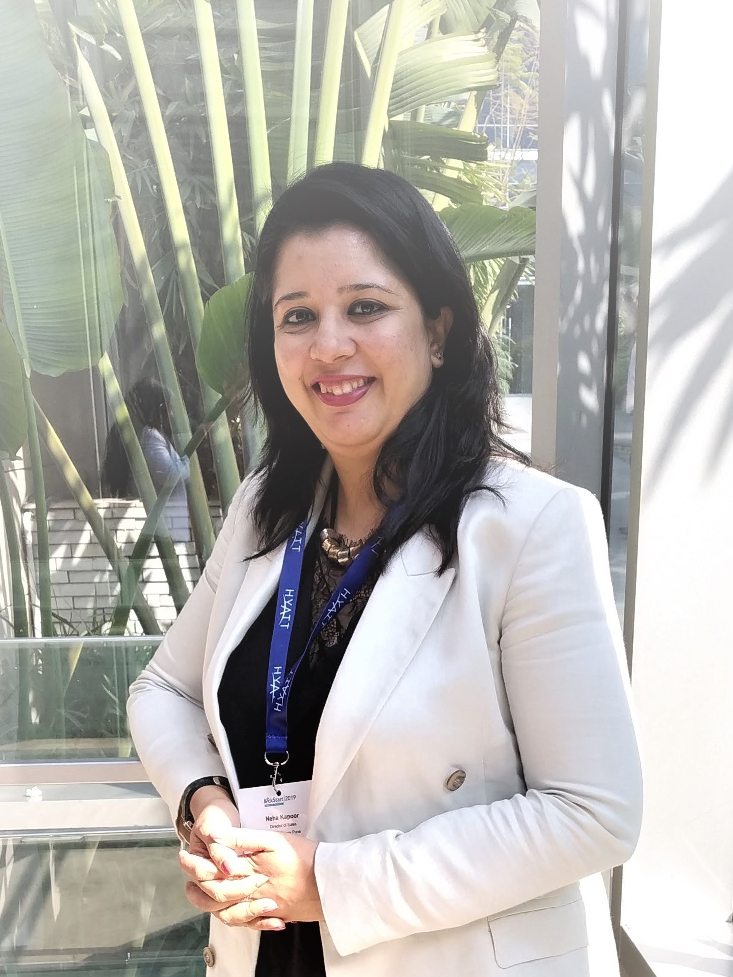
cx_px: 380
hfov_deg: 51.4
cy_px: 495
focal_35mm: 27
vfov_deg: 65.3
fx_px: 762
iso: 100
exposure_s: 1/105
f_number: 2.2
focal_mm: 3.82
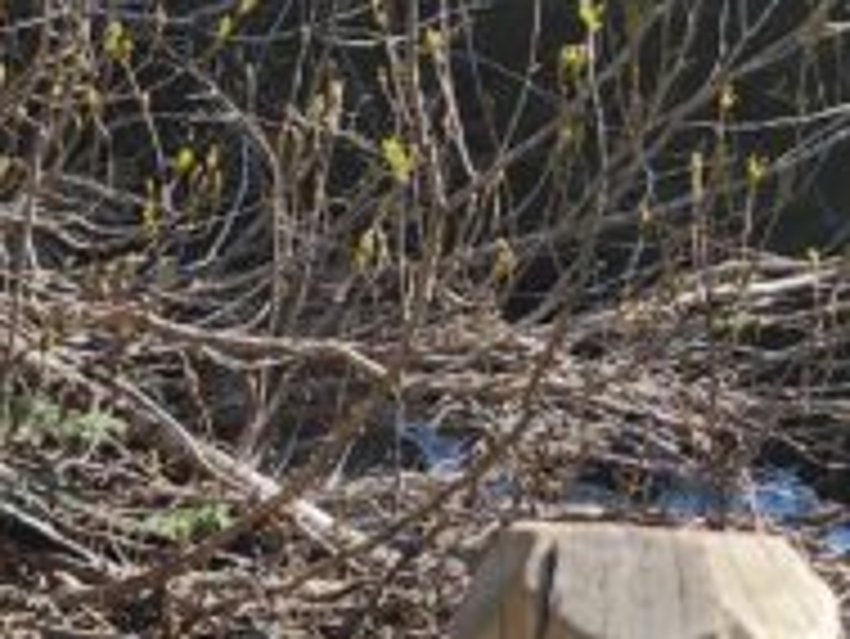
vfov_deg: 12.1
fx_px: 2924
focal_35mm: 119
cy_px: 853
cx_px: 1691
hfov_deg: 14.0
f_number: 1.8
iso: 12
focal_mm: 6.4
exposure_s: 1/435
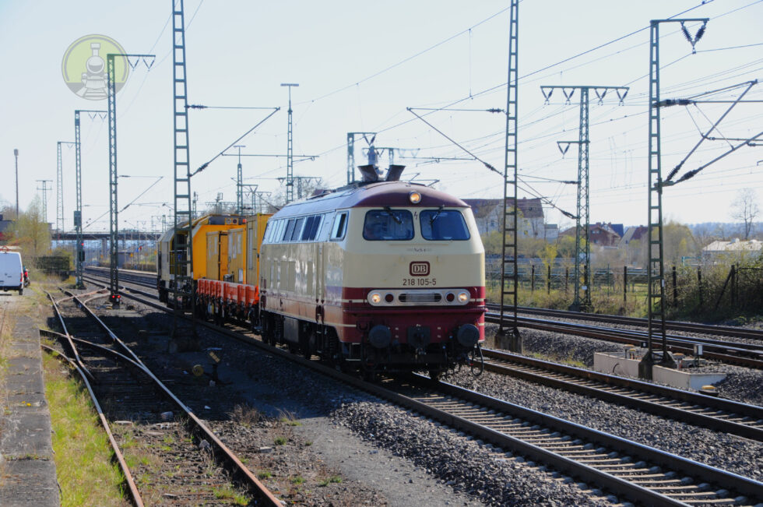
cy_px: 254
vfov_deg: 15.2
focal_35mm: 90
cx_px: 382
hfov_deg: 22.6
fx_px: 1905
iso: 400
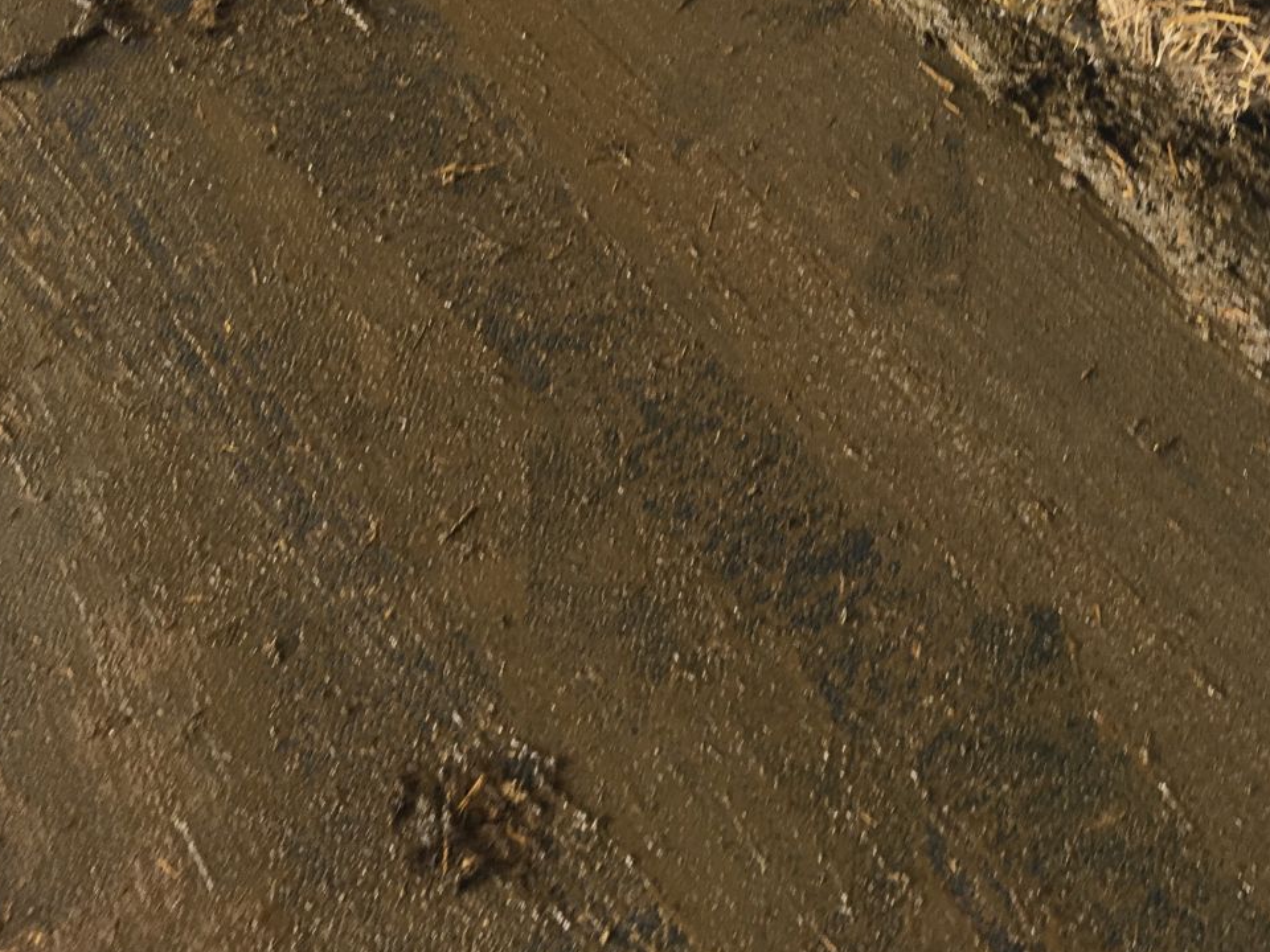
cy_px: 33
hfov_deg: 31.4
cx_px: 1188
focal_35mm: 58
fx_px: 2128
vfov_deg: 24.3
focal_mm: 4.15
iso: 25
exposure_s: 1/50
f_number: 2.2
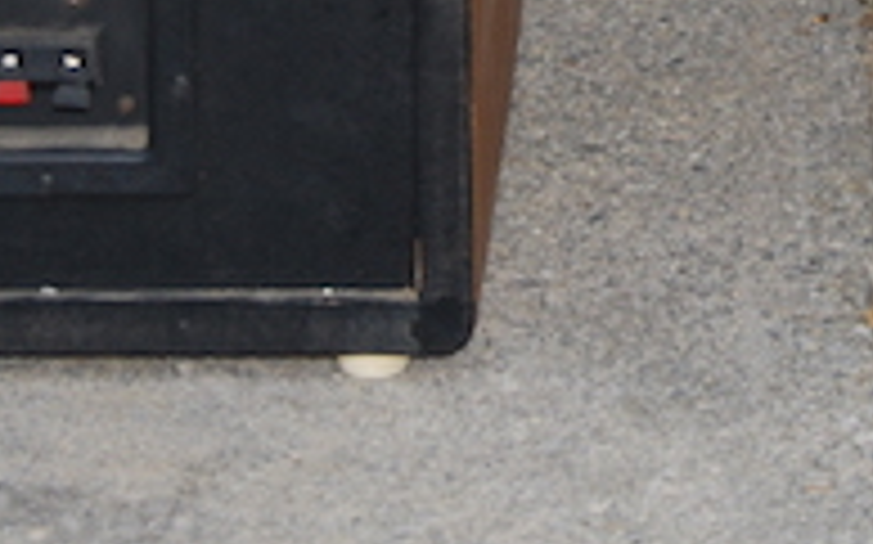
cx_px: 878
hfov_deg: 7.4
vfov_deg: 4.6
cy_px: -436
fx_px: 6756
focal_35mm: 284
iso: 200
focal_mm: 45
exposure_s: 1/60
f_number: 4.8
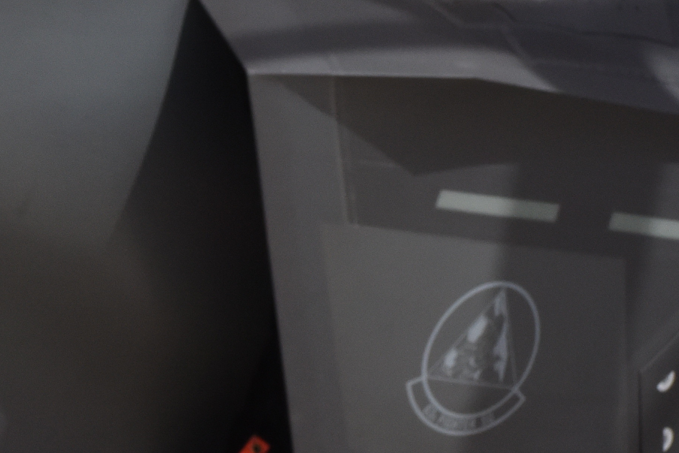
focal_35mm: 284
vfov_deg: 4.8
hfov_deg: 7.1
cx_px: -428
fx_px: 5358
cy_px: -73
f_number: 16
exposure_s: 1/1000
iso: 1600
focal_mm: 70
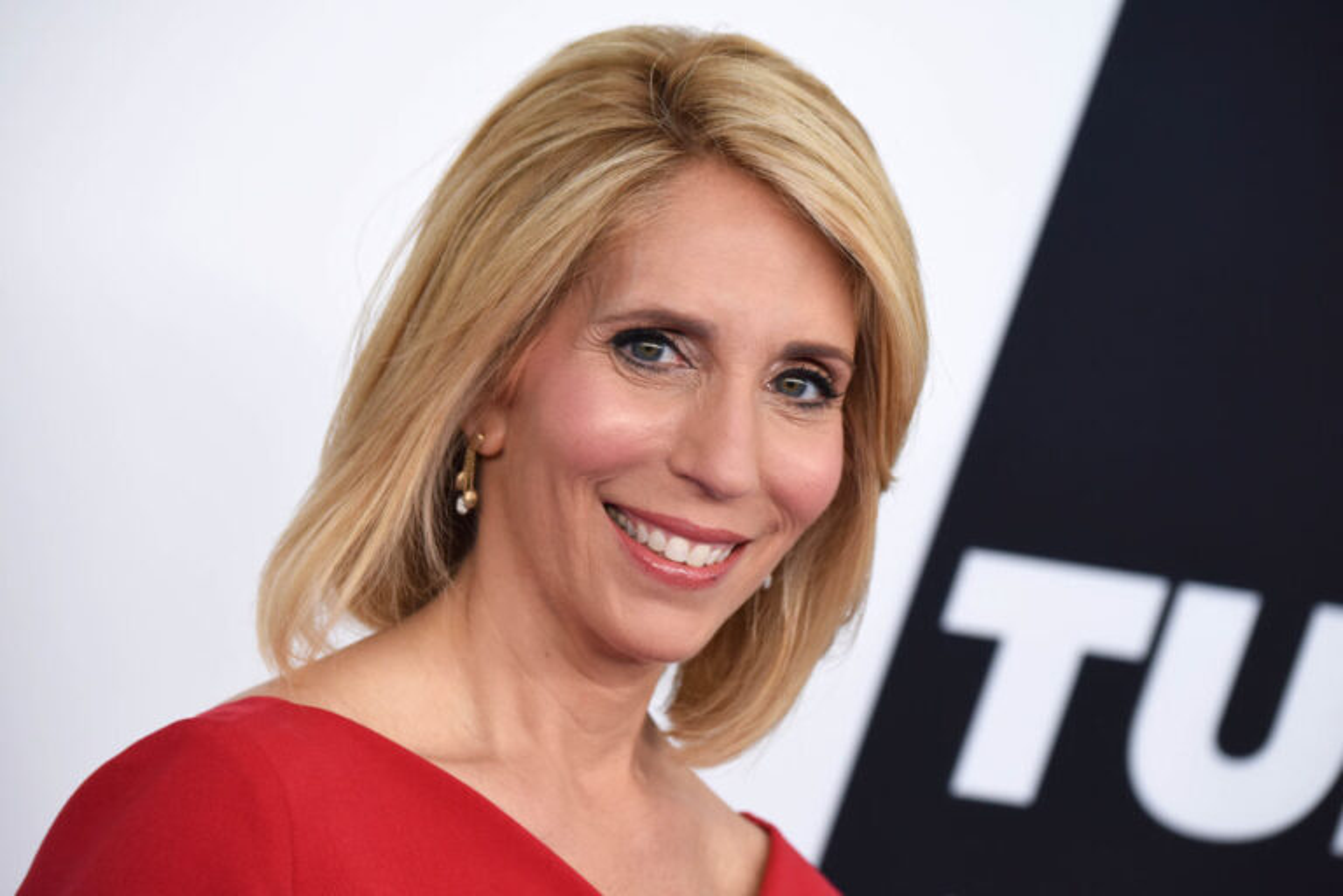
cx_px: 672
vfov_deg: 6.2
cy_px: 448
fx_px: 8207
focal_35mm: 220
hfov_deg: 9.4
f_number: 5.6
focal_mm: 220
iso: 1600
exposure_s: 1/320
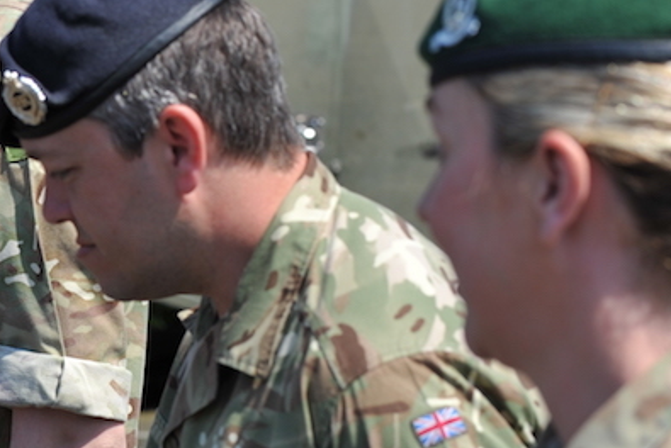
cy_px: 204
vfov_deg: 8.1
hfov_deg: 11.9
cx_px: -59
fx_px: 3171
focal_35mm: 170
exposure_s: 1/800
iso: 200
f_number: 5.6
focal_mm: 70
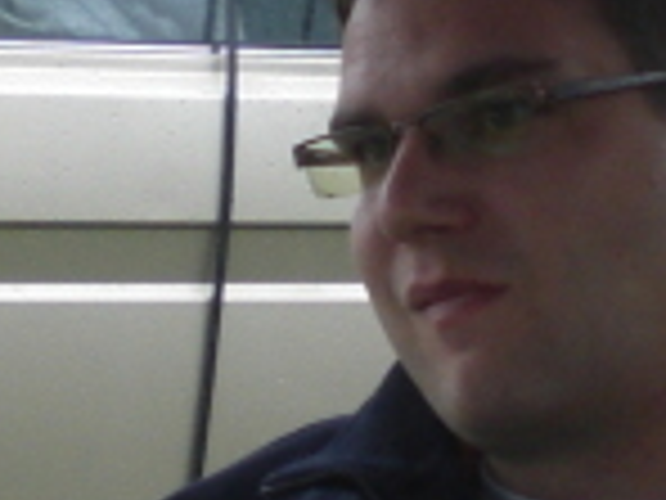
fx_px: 3944
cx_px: 360
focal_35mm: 205
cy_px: 320
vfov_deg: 7.2
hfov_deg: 9.7
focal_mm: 6.3
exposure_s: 1/80
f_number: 3.1
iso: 100
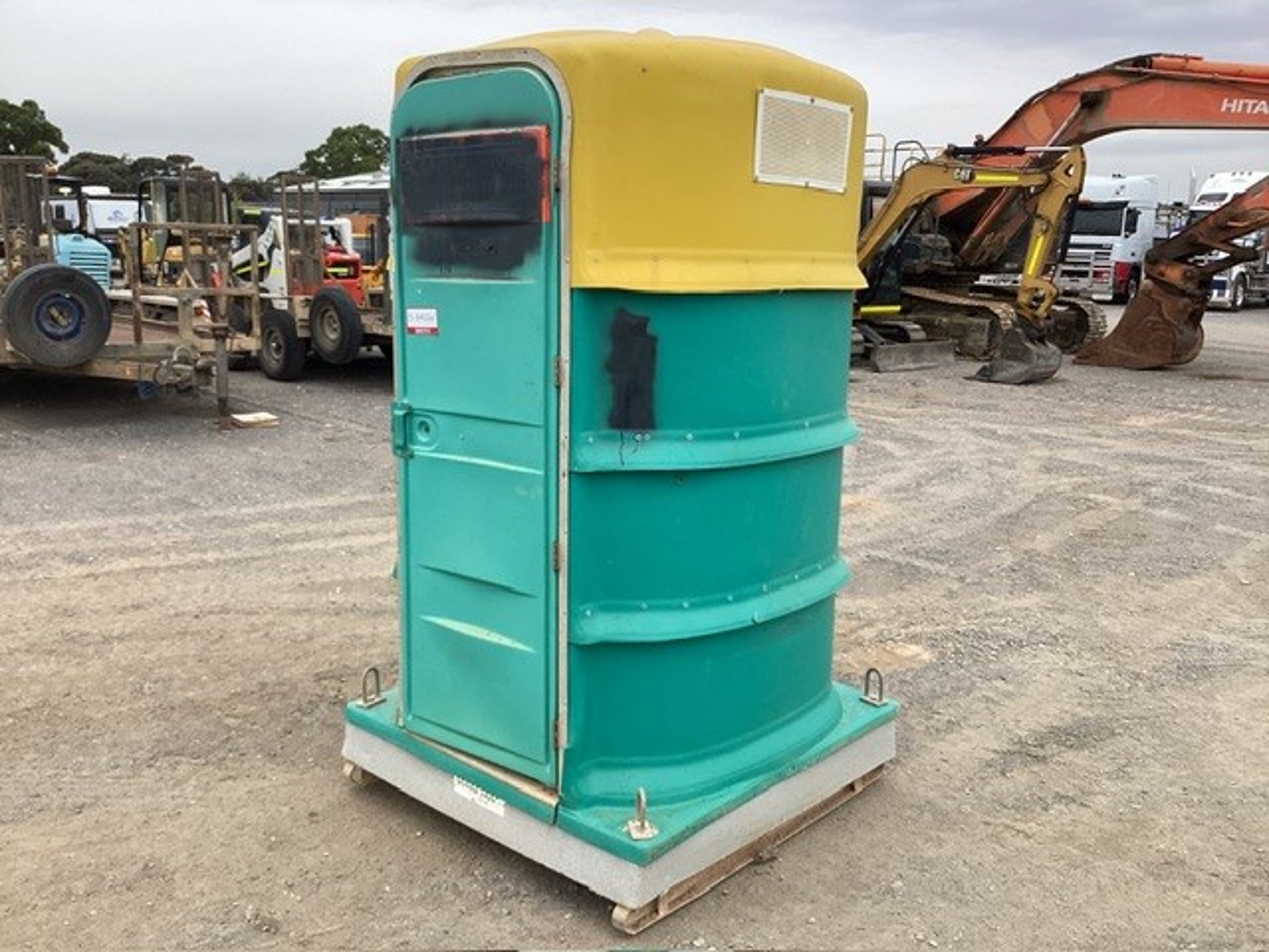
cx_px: 634
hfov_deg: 58.4
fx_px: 1136
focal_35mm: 31
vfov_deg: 45.4
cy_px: 476
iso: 25
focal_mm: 3.3
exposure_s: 1/981
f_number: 2.4
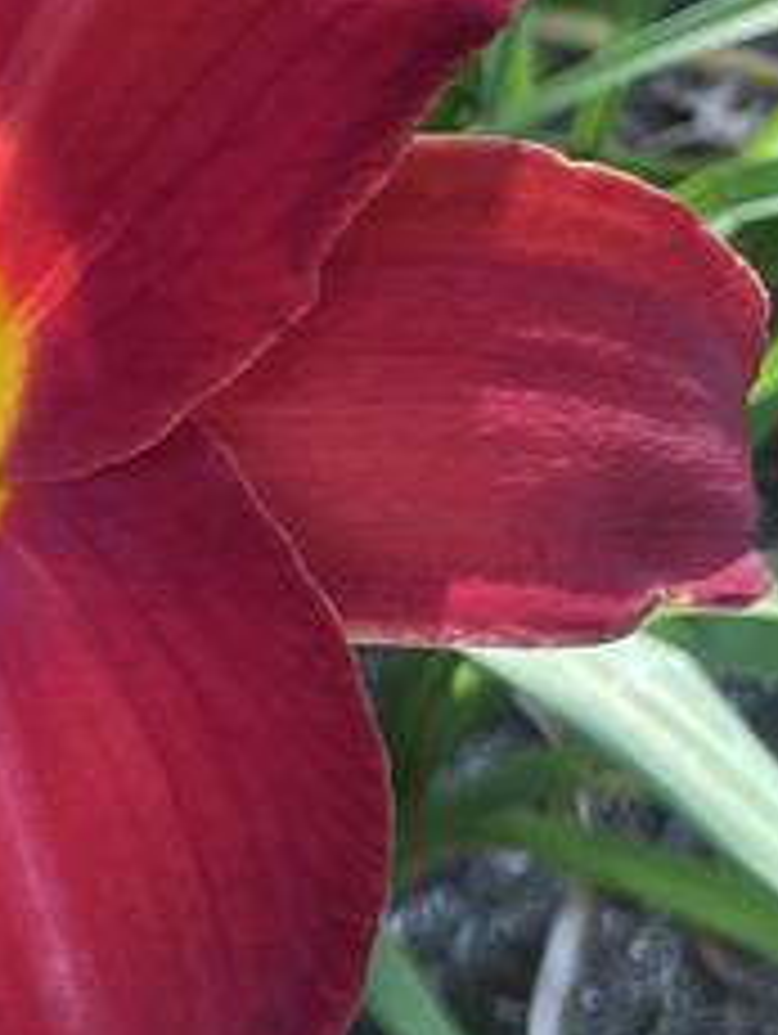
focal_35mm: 113
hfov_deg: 12.0
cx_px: -666
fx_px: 3380
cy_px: 788
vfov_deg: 17.3
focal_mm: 4.2
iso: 80
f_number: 1.6
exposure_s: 1/121
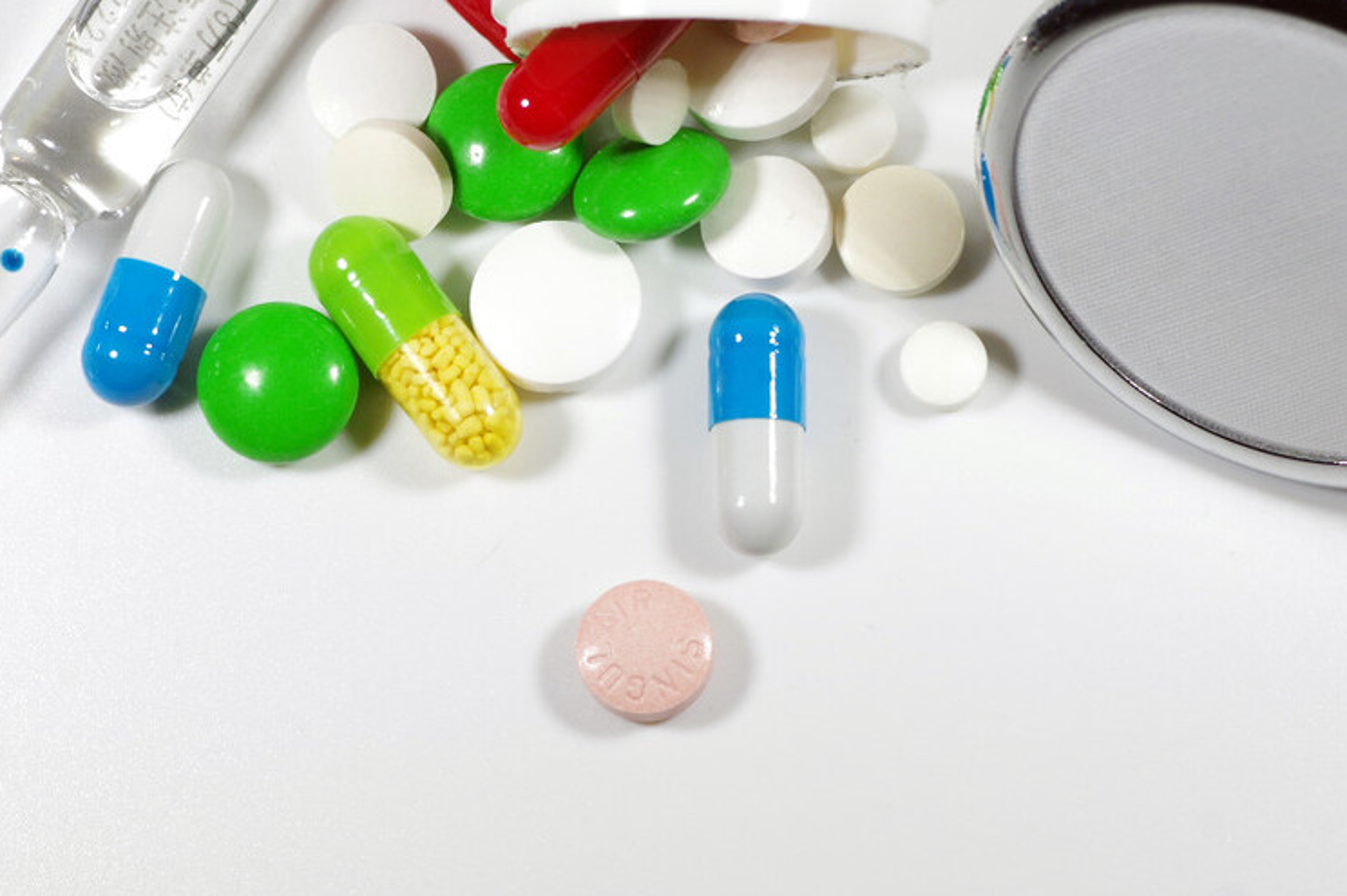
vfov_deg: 5.7
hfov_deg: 8.5
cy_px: 262
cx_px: 697
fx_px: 9049
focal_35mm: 242
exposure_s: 1/100
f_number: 9
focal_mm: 100
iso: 400
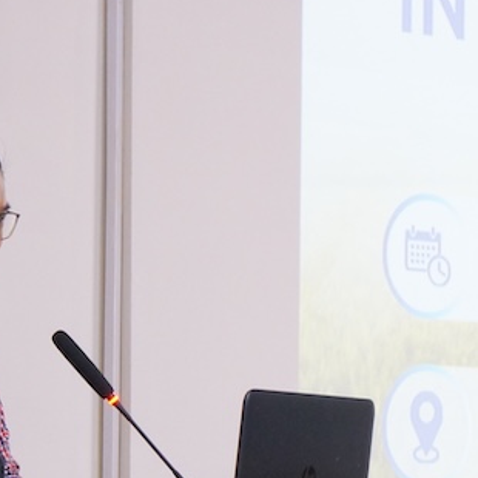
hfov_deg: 10.7
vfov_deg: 10.7
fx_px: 2541
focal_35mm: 163
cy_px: 394
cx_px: 111
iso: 1600
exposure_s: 1/40
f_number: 4.5
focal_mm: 33
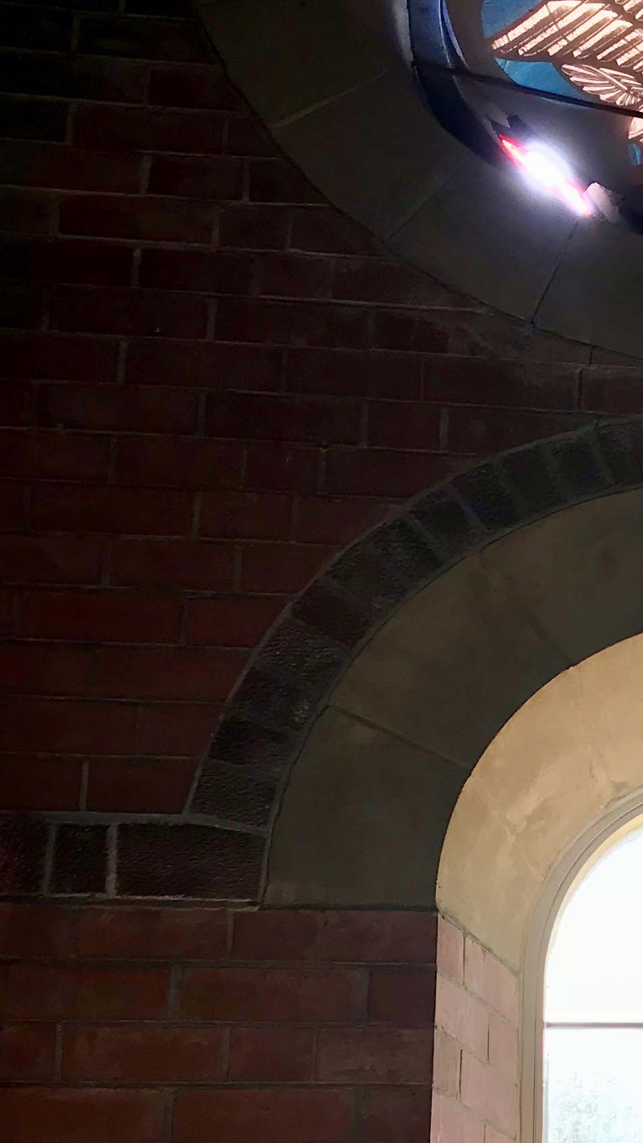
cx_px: 872
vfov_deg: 28.5
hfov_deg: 15.6
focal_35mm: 73
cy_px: 877
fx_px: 2212
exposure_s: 1/117
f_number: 1.8
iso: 20
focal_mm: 3.99
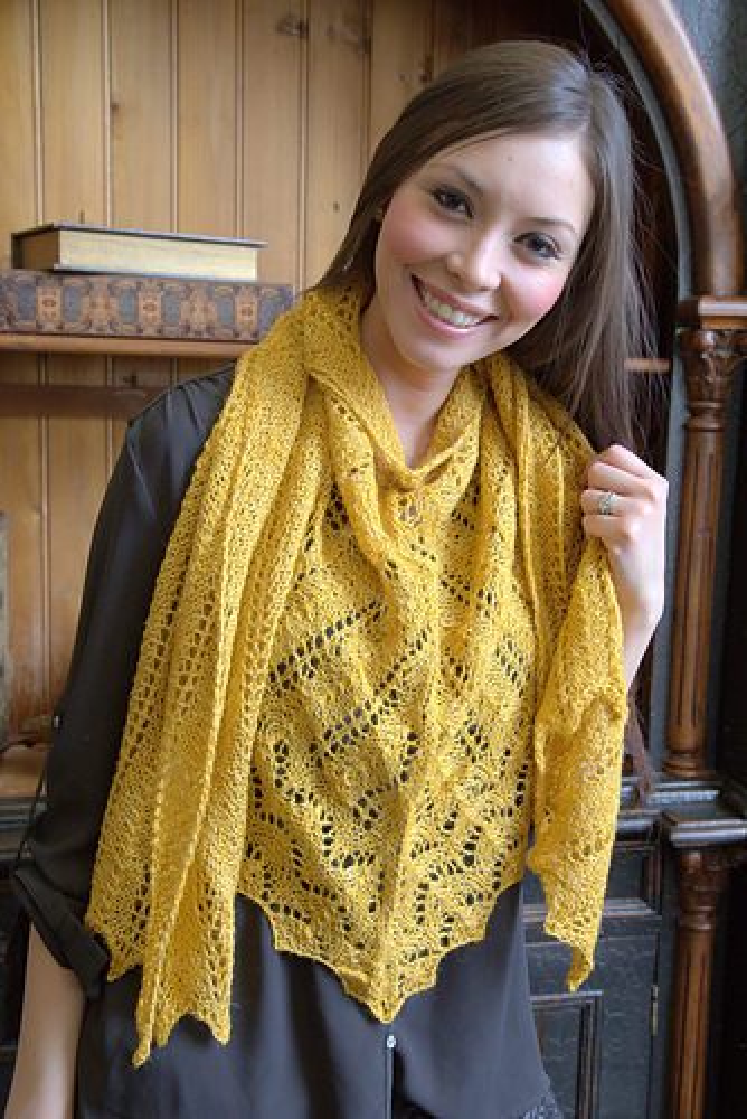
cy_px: 560
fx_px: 1212
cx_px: 374
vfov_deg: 49.5
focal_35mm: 39
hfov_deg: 34.3
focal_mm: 40
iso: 2000
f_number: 7.1
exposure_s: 1/80
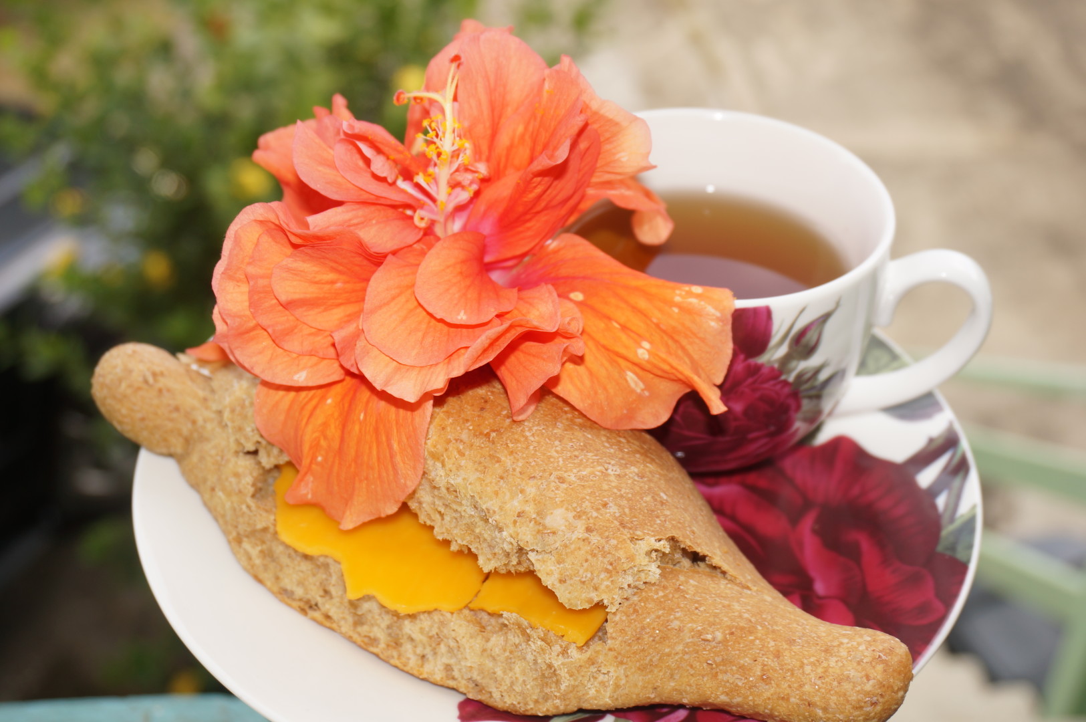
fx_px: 1447
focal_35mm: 48
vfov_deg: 28.0
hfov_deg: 41.2
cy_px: 361
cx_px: 543
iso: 100
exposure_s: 1/80
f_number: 5.6
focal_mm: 32
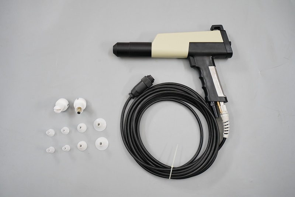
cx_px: 148
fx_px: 287
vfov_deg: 37.8
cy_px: 98
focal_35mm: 35
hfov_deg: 54.4
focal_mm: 35
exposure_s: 1/45
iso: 1600
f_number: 8
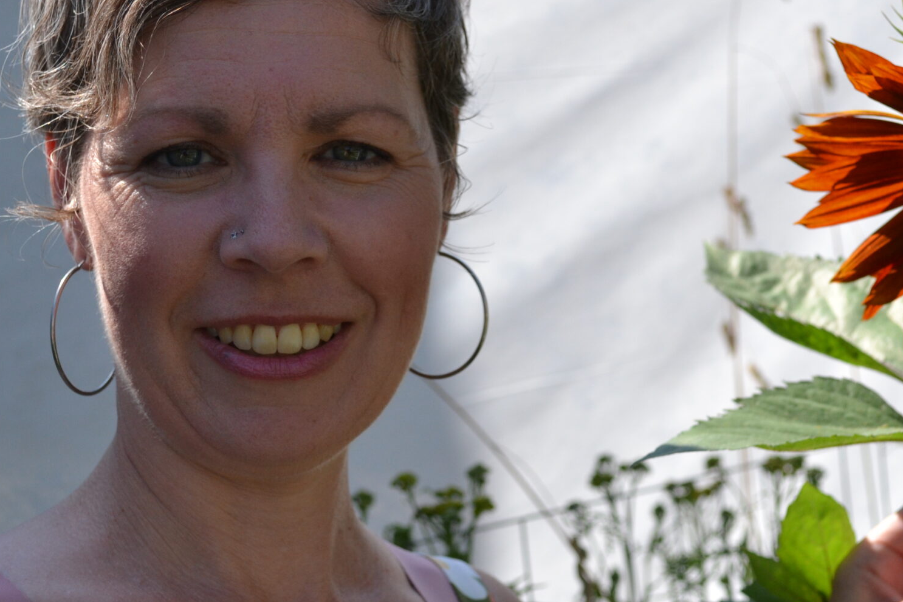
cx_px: 565
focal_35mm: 93
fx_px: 2333
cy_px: 321
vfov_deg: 14.7
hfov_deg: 21.9
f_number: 5
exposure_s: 1/1250
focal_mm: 36
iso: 400
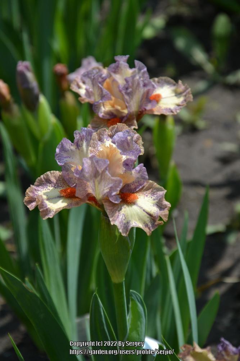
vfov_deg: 13.0
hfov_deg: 8.7
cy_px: 180
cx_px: 120
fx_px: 1574
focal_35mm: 158
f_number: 5.6
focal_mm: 105
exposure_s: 1/500
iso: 160
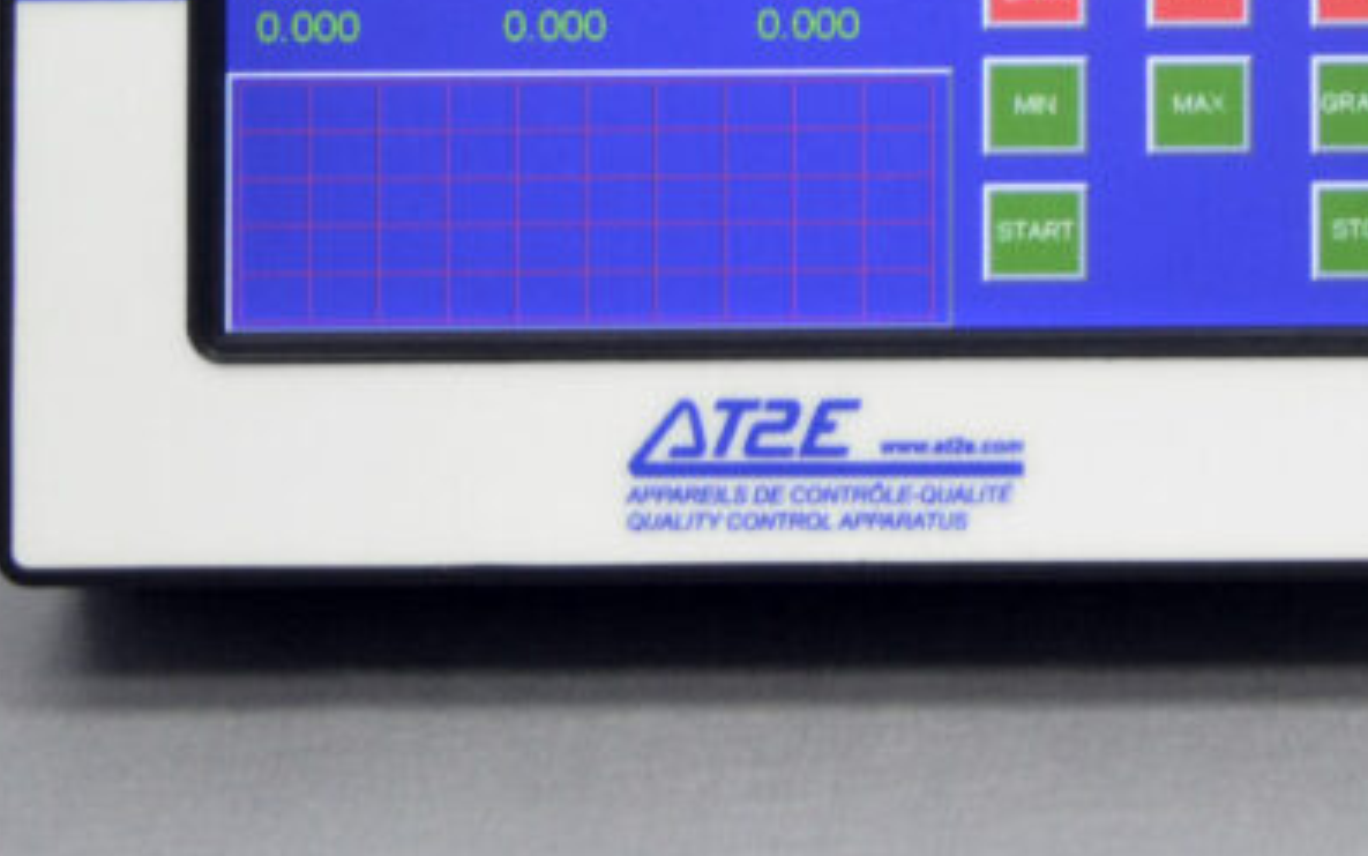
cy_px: -468
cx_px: 1666
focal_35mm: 285
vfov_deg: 4.6
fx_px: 10627
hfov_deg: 7.3
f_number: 4.2
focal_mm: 48
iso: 280
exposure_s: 1/30
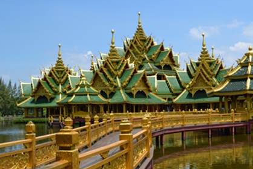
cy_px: 87
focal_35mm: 50
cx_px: 146
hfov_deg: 39.5
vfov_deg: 27.0
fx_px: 351
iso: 100
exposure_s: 1/250
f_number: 8
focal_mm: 28
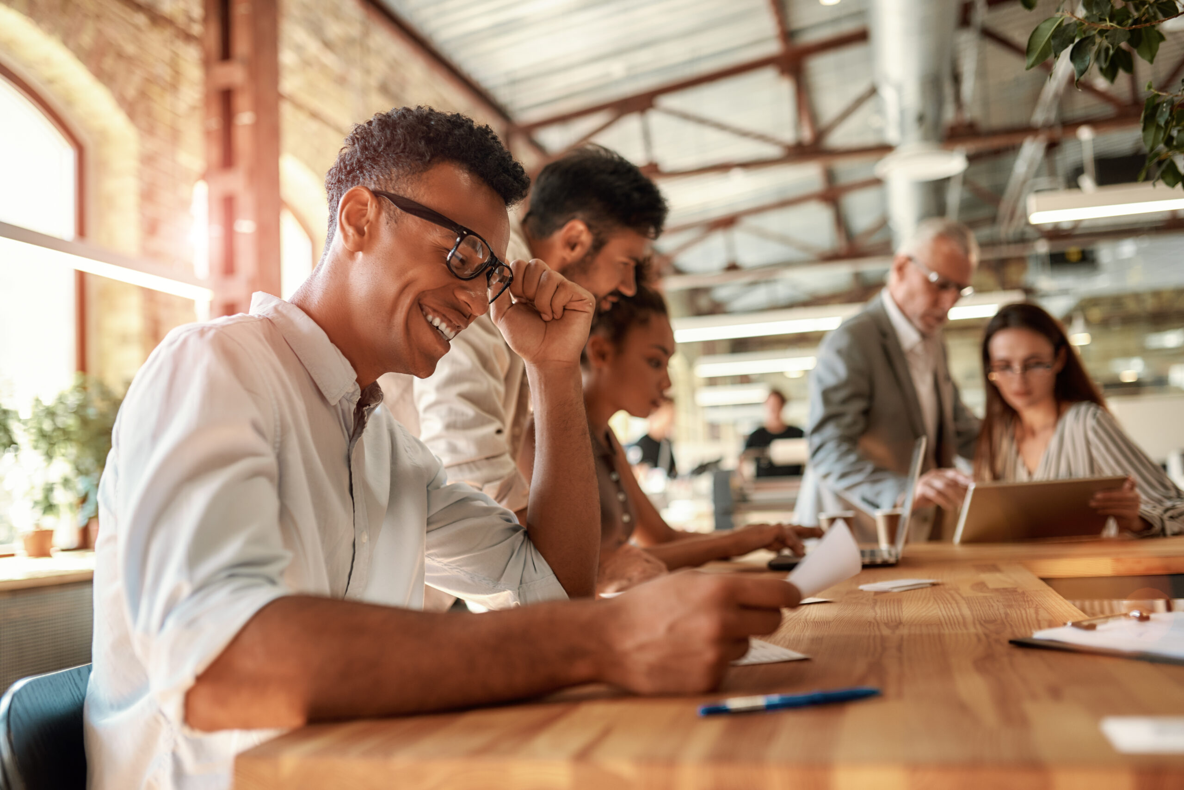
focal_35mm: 35
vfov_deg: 37.9
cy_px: 395
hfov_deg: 54.4
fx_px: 1152
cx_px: 592
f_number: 2
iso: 320
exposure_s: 1/250
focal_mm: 35
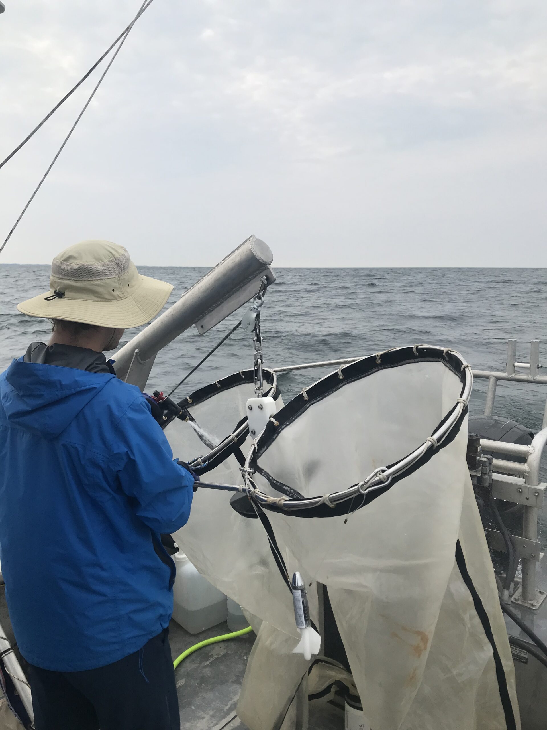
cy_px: 365
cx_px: 274
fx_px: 590
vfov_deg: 63.4
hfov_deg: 49.7
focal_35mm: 28
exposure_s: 1/1773
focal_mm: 3.99
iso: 20
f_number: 1.8
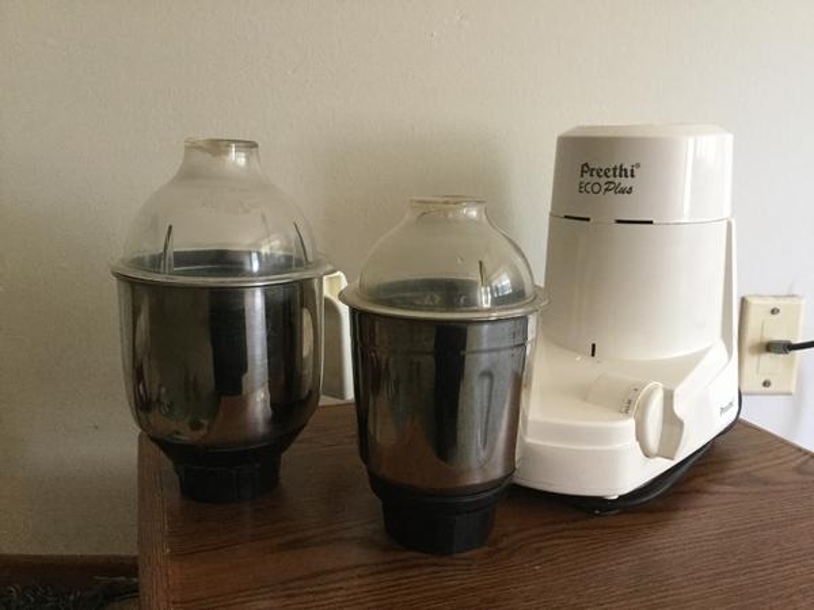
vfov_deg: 45.4
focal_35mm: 31
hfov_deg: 58.4
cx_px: 407
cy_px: 305
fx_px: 729
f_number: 2.4
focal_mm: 3.3
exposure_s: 1/20
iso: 200
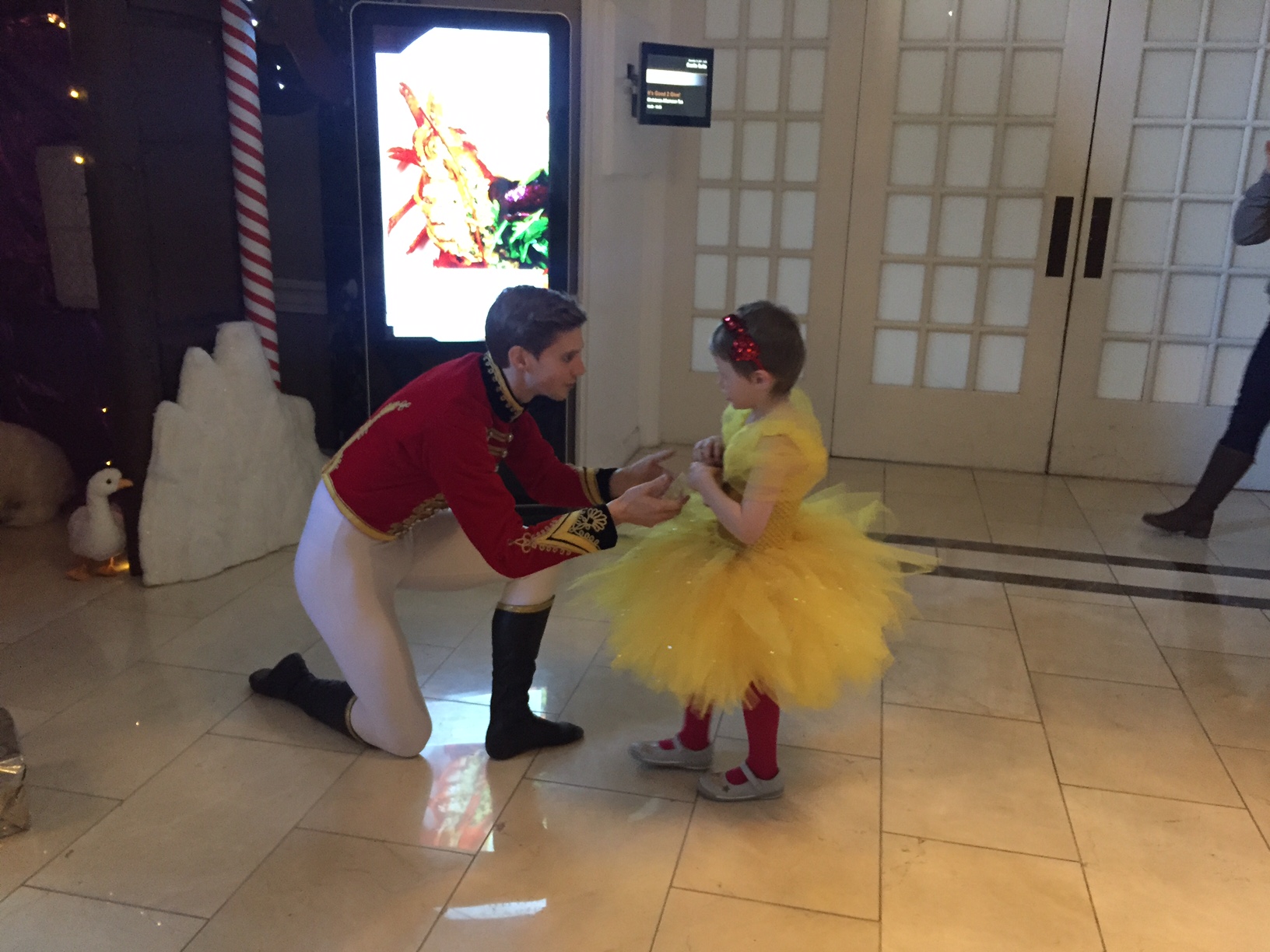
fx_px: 1064
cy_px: 476
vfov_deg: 48.2
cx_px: 635
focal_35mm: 29
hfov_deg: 61.7
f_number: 2.2
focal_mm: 4.15
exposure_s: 1/20
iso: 250
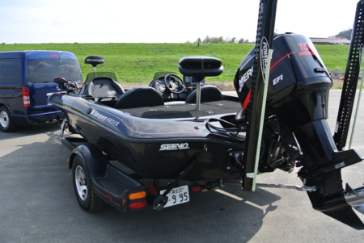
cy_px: 122
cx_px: 182
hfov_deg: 60.2
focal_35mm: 31
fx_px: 314
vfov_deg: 42.4
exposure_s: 1/500
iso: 100
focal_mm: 11.8
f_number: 4.5
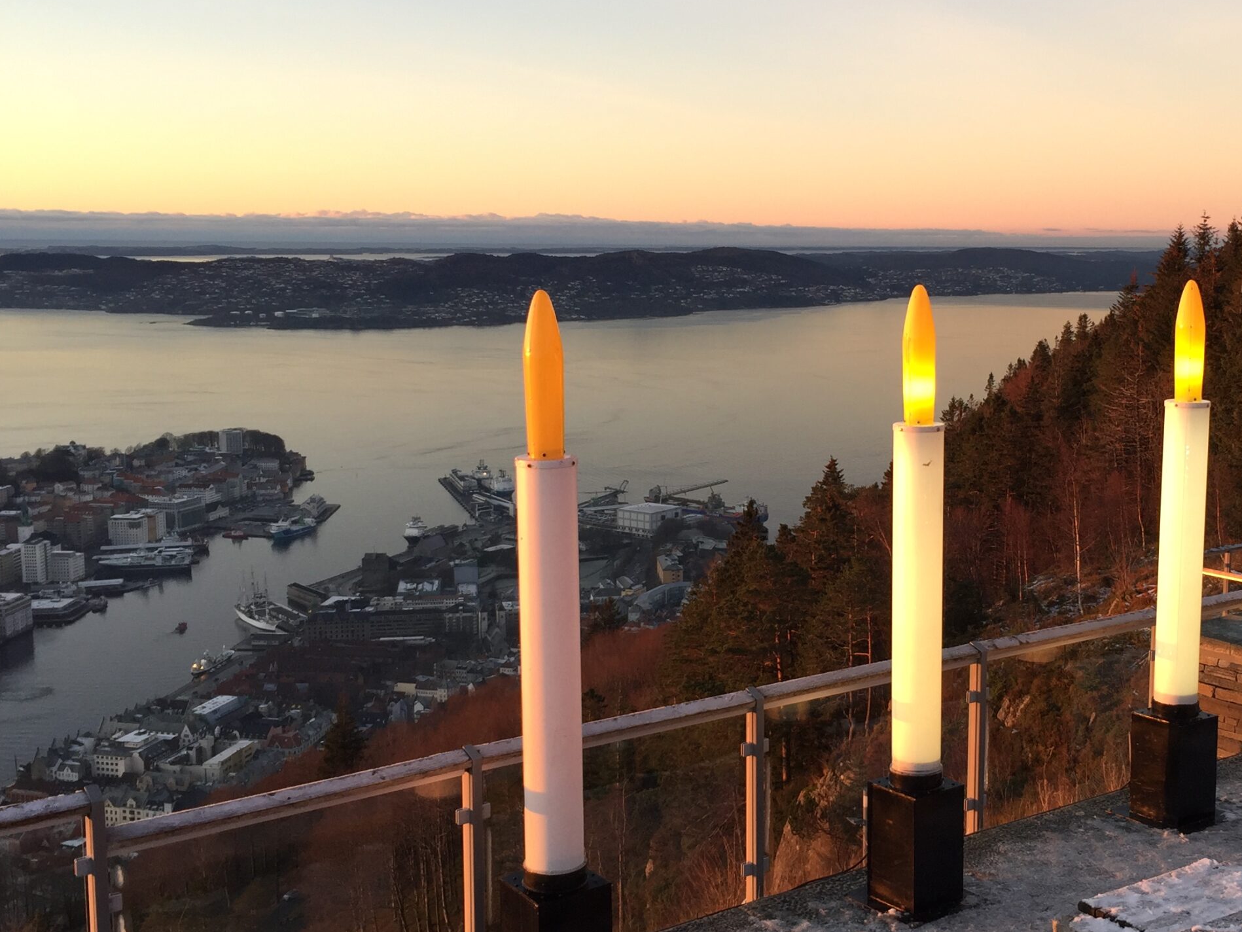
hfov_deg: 42.5
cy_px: 457
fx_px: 1579
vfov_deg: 32.9
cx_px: 801
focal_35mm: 44
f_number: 2.2
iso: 32
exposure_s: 1/119
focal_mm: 4.15
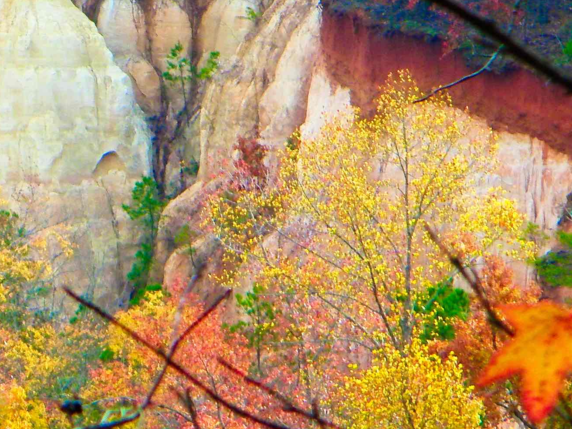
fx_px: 8081
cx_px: -149
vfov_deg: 3.0
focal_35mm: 489
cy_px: 253
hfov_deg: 4.0
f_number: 5.1
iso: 80
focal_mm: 31.4
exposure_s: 1/100
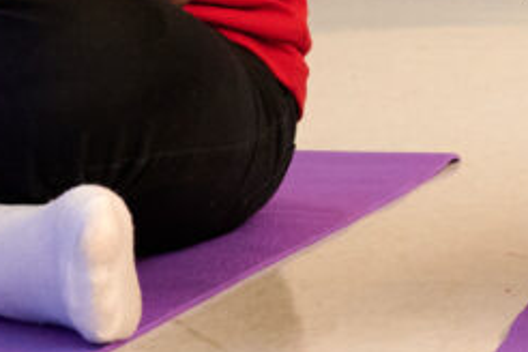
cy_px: -255
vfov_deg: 6.0
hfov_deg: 8.6
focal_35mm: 225
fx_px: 3300
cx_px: 1138
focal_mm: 36
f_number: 5
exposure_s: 1/100
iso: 2500
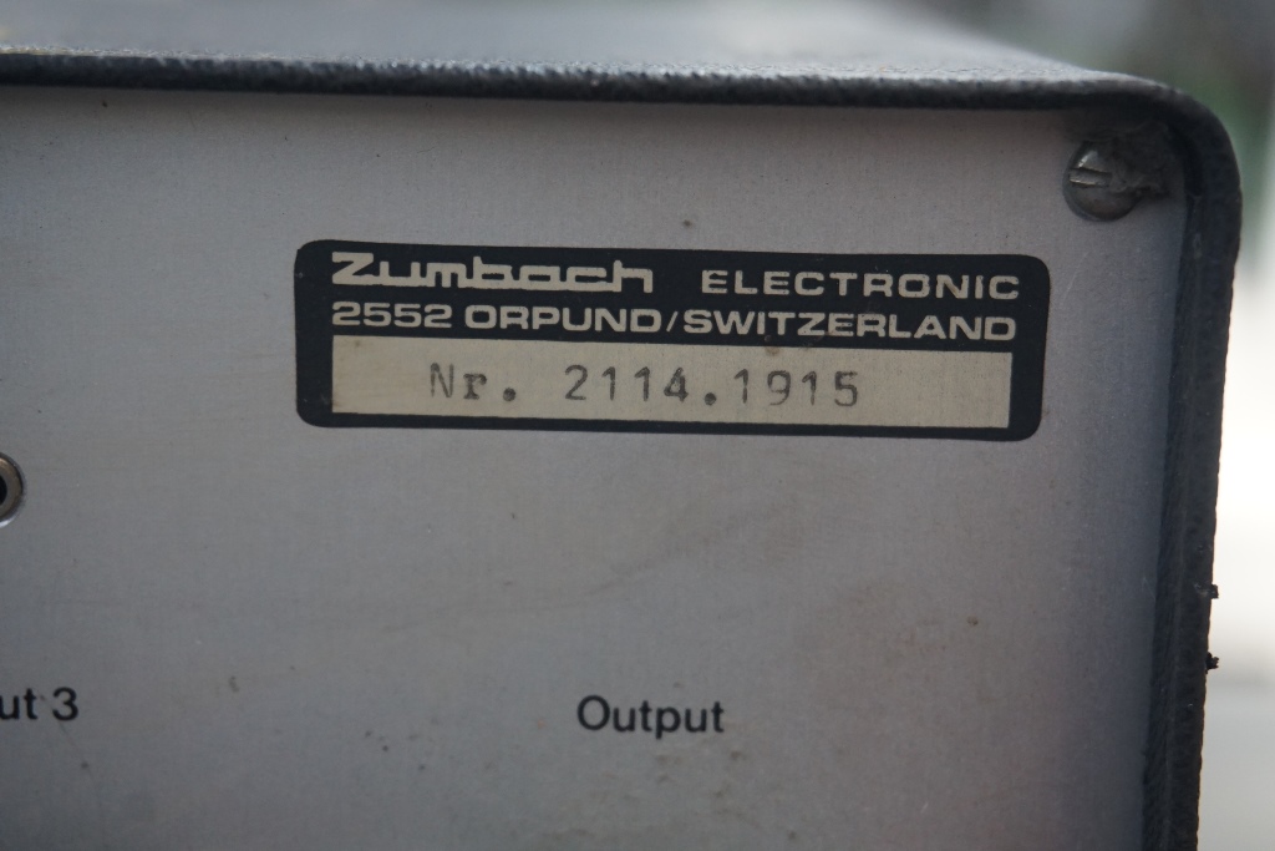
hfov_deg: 33.4
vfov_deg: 22.6
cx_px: 638
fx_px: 2125
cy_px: 426
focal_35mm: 60
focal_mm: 40
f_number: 5.6
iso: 1250
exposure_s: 1/160
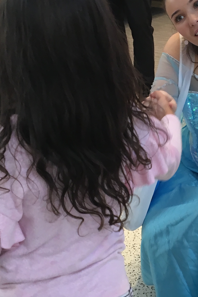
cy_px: 125
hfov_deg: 17.5
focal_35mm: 77
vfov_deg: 26.3
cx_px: 178
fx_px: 635
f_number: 2.2
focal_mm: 4.15
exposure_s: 1/33
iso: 80
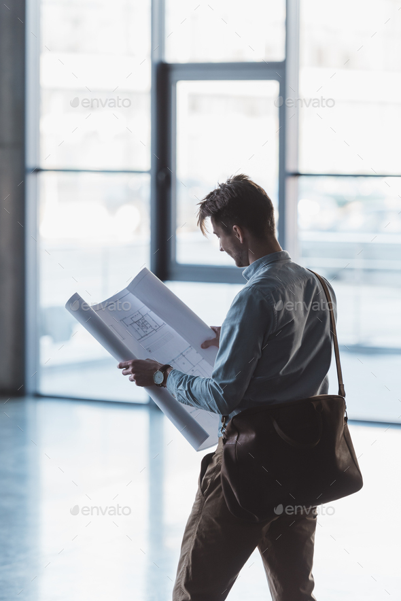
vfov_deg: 15.2
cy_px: 300
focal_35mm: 135
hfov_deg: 10.2
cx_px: 200
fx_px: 2254
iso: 400
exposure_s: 1/125
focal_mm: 135
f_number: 2.8
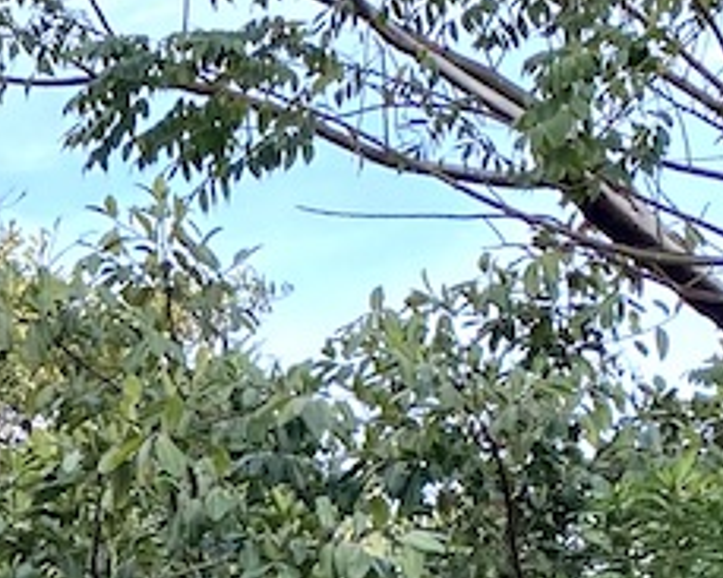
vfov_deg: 11.4
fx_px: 2845
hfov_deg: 12.4
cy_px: 657
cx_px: -834
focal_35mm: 133
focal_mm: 4.25
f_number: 1.8
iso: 32
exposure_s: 1/799
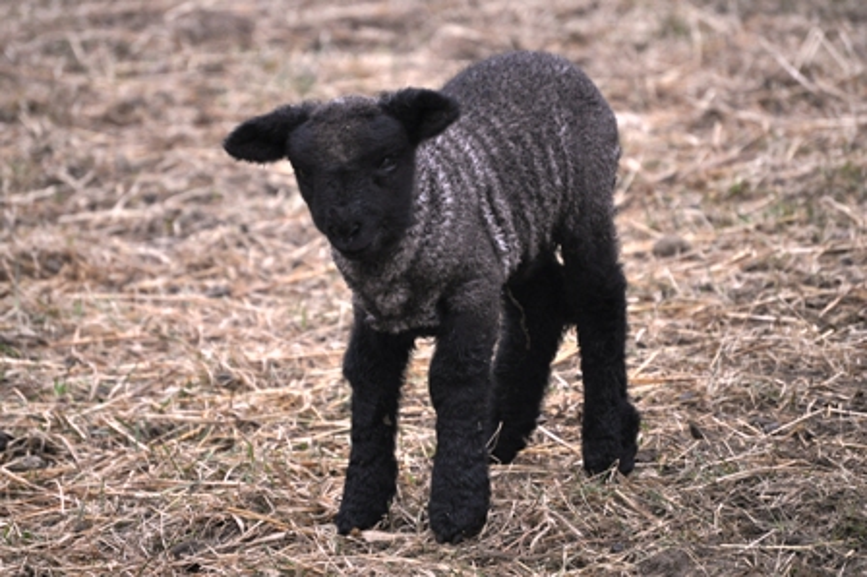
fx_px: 7219
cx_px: 434
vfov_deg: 4.6
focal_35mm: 300
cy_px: 288
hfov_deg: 6.9
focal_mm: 200
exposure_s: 1/500
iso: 800
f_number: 5.6
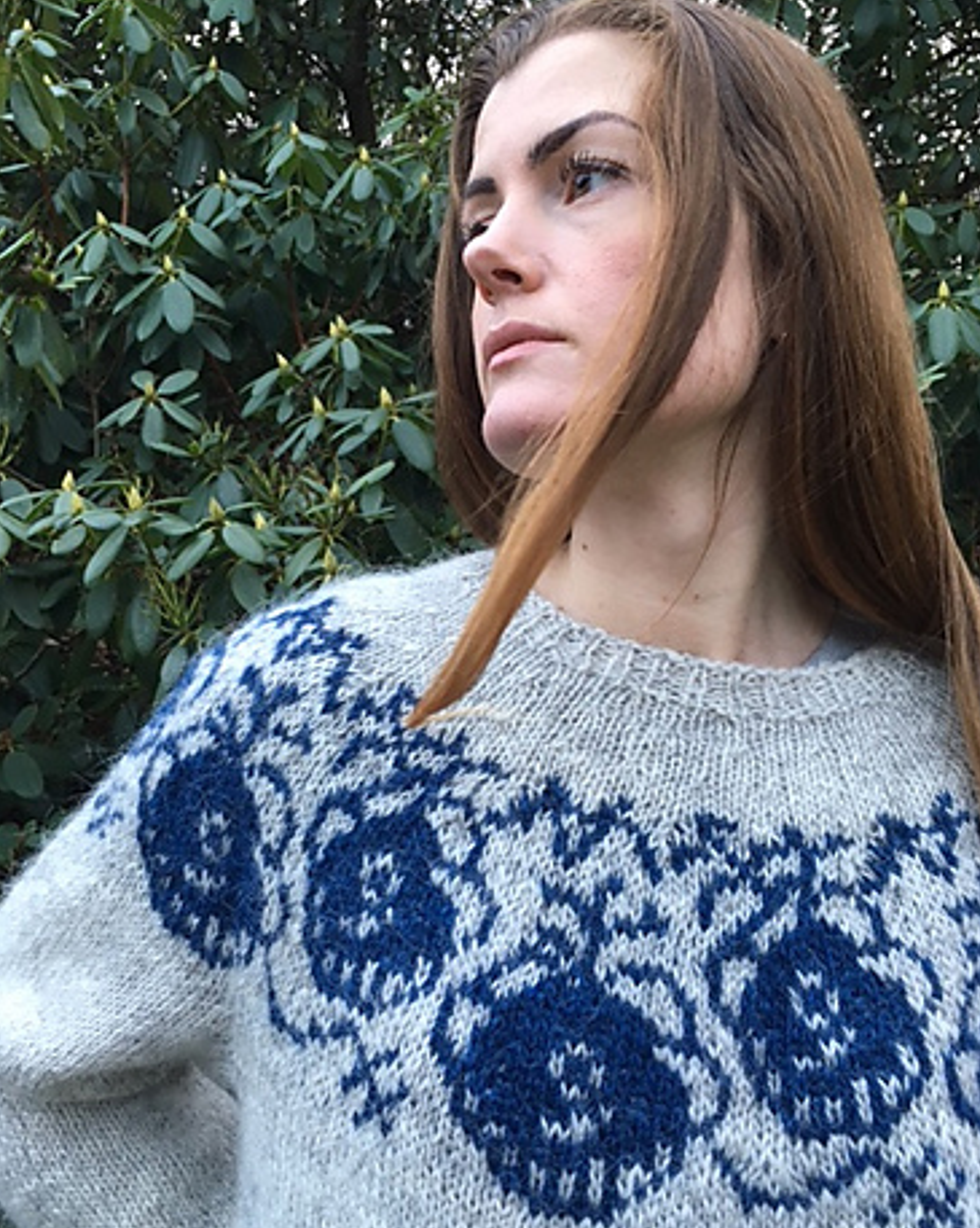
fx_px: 1125
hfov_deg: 47.1
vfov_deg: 57.2
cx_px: 498
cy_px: 615
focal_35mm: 31
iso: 100
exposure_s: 1/33
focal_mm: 4.15
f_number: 2.2
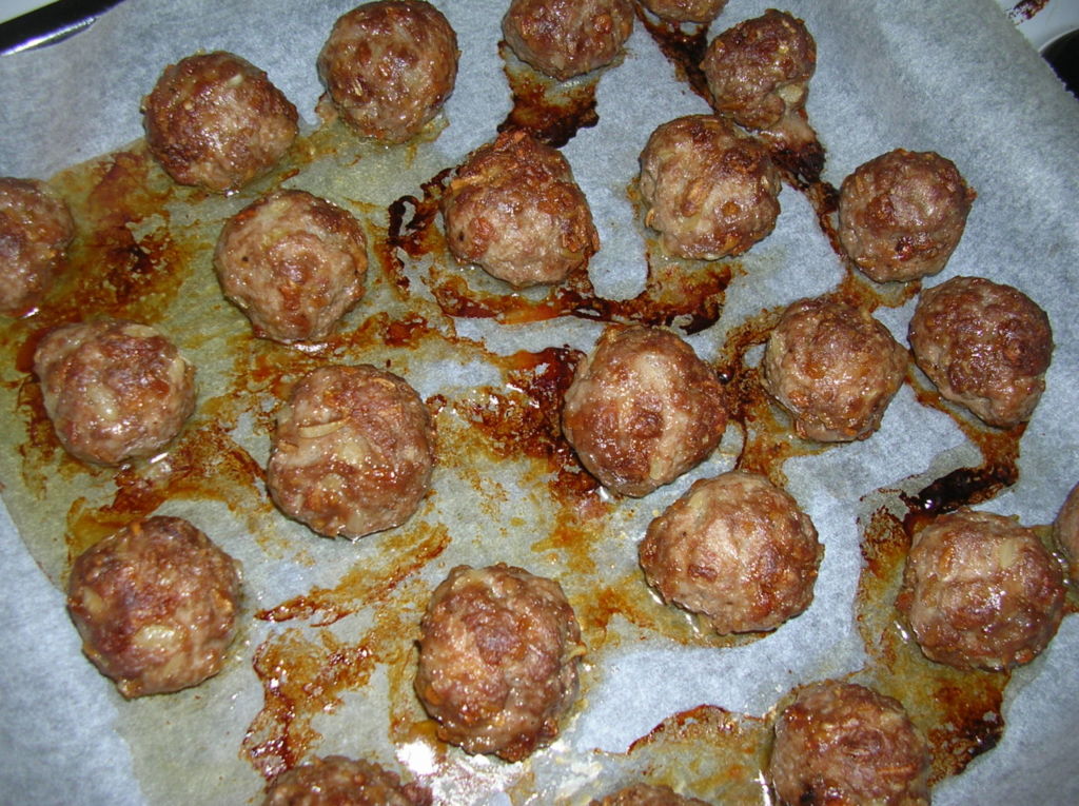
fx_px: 1089
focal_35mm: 35
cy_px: 403
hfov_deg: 52.7
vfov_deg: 40.6
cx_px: 540
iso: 50
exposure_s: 1/60.1
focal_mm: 5.8
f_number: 2.8
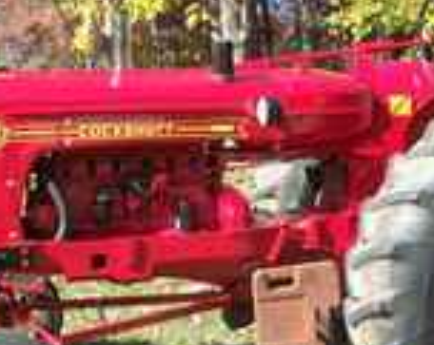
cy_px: 254
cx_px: 270
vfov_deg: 21.3
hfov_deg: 26.7
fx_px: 910
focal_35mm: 71
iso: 80
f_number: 8.8
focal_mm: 5.7
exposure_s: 1/60
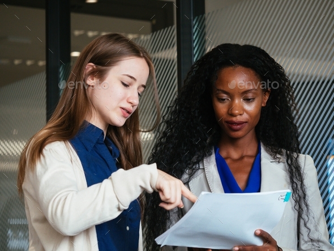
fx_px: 1158
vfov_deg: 12.4
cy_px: 126
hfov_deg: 16.4
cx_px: 167
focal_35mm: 120
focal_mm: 60
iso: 640
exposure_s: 1/125
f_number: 2.8
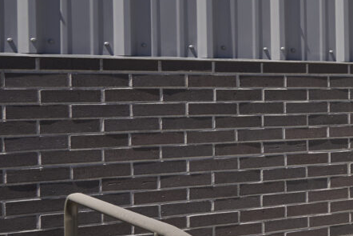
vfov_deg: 16.9
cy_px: 96
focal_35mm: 81
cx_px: 825
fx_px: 794
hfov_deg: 15.4
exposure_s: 1/160
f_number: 8
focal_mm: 14
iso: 64
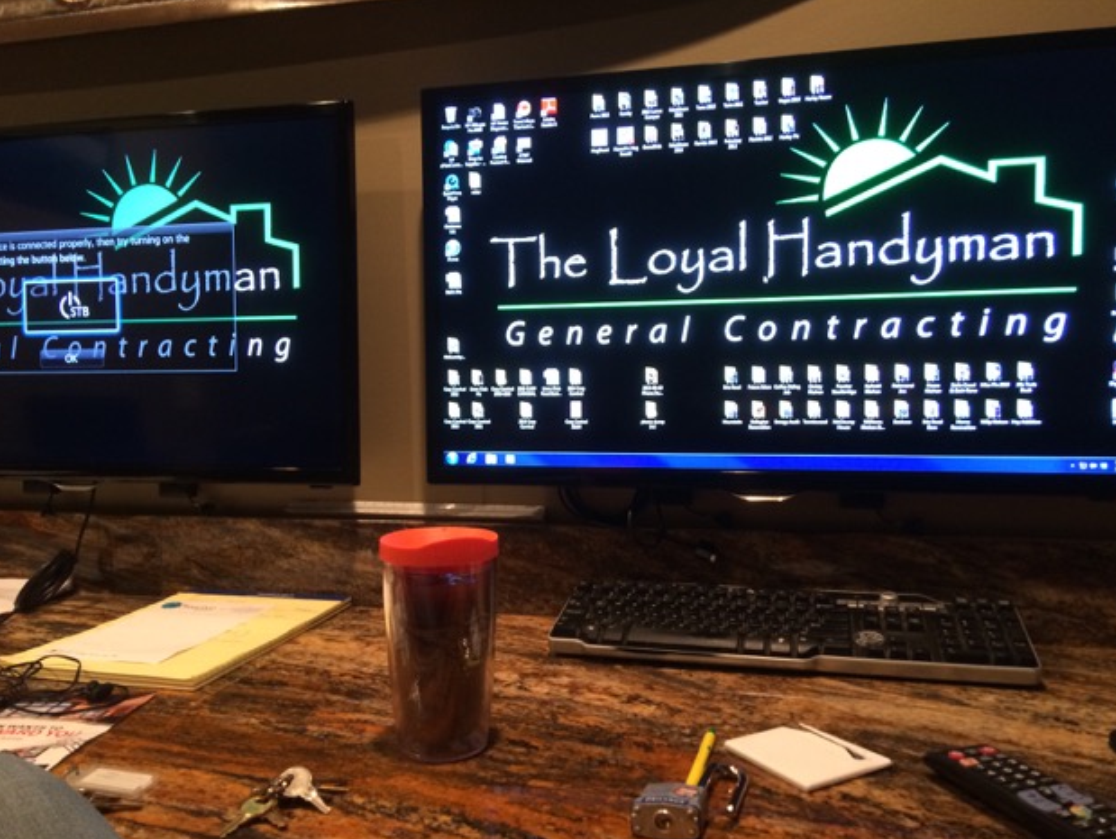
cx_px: 566
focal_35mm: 31
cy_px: 428
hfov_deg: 58.3
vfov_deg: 45.5
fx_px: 1000
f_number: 2.2
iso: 320
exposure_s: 1/24
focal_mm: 4.12
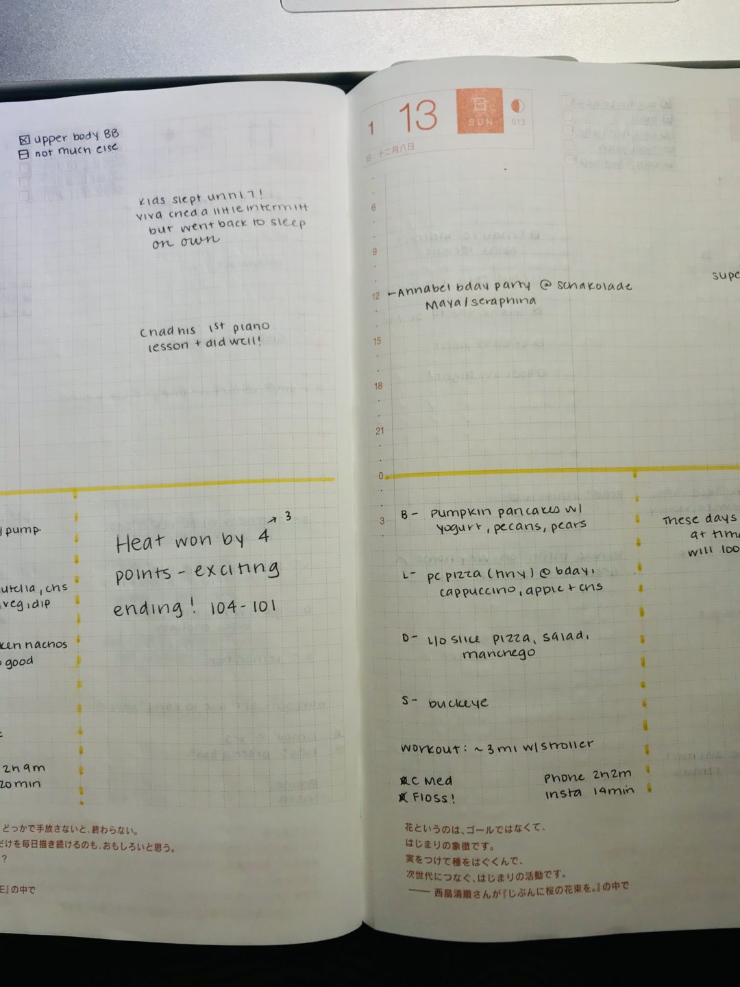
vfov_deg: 63.4
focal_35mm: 28
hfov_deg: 49.7
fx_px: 798
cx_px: 370
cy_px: 494
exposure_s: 1/60
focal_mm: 3.99
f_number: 1.8
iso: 25
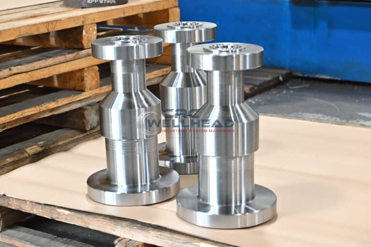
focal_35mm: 75
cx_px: 186
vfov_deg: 18.2
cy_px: 124
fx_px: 773
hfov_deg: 27.0
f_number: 4.5
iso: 6400
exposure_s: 1/200
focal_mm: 75
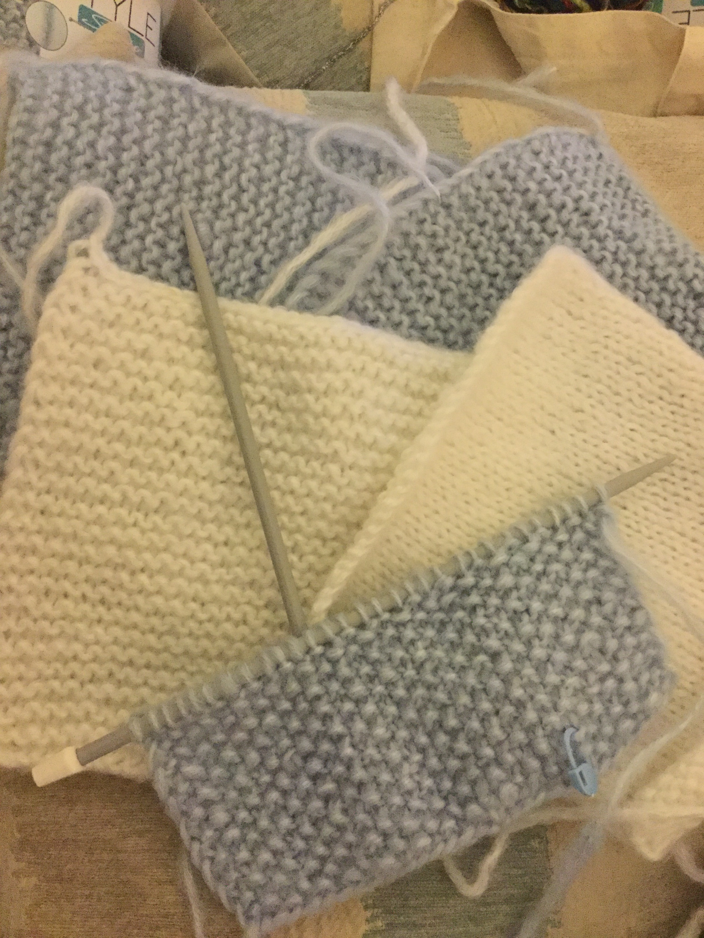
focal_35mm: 31
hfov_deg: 45.4
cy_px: 469
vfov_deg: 58.4
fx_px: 841
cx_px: 352
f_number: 2.4
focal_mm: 3.3
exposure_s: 1/17
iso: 320
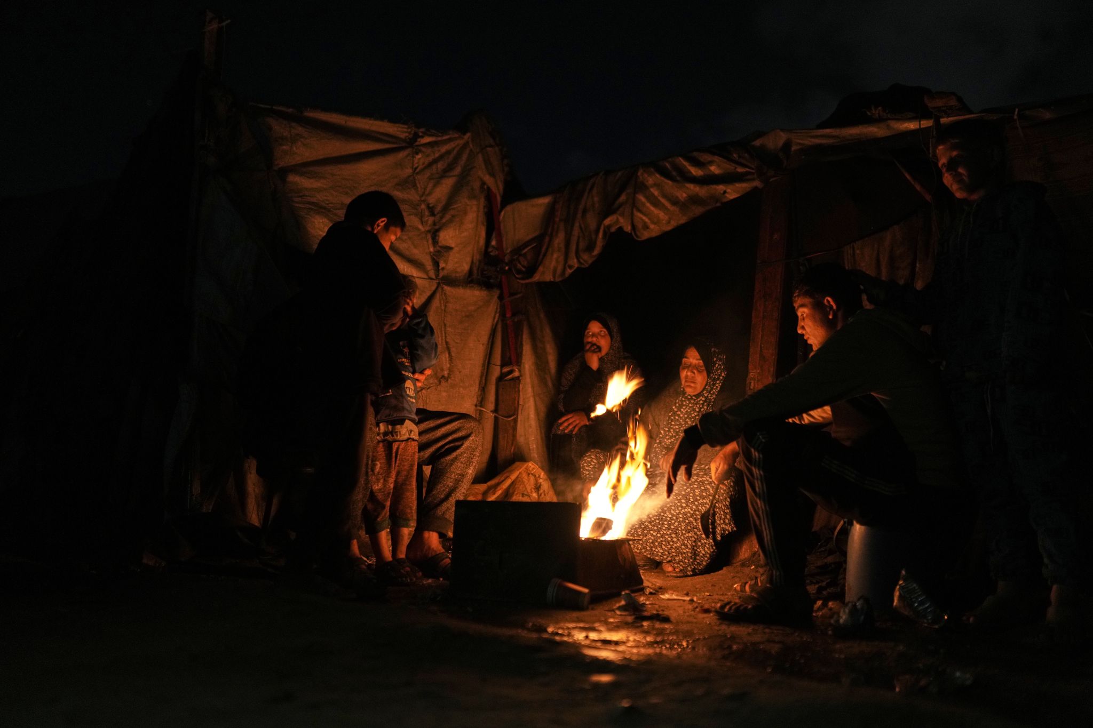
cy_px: 364
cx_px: 546
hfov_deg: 54.4
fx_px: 1062
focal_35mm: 35
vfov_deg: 37.8
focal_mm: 35
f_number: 1.4
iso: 1600
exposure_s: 1/30
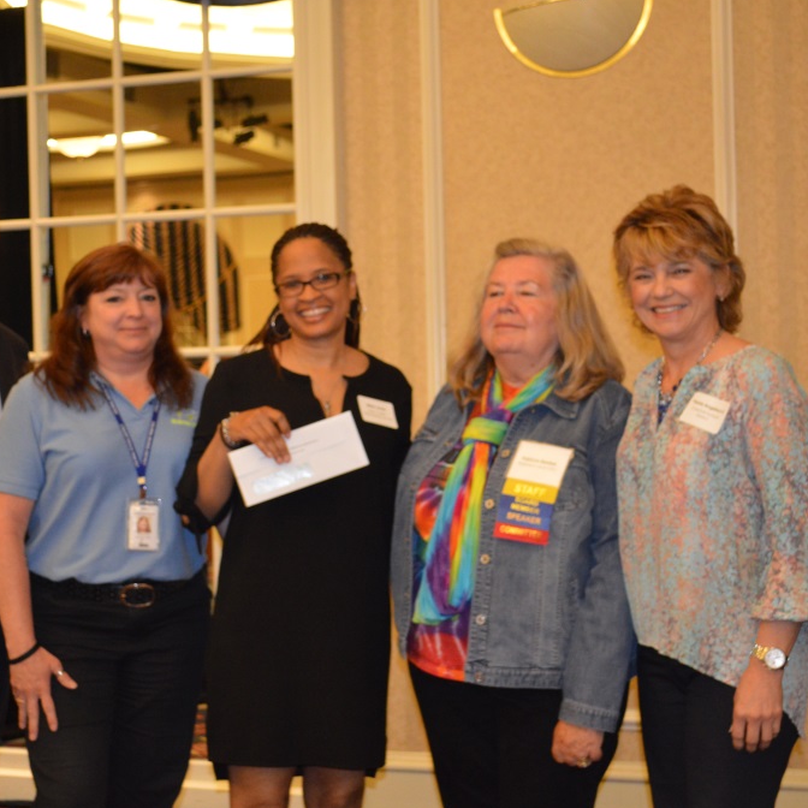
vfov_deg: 26.1
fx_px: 1743
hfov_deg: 26.0
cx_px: 289
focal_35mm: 66
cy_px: 406
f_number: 5
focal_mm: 34
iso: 1800
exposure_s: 1/60
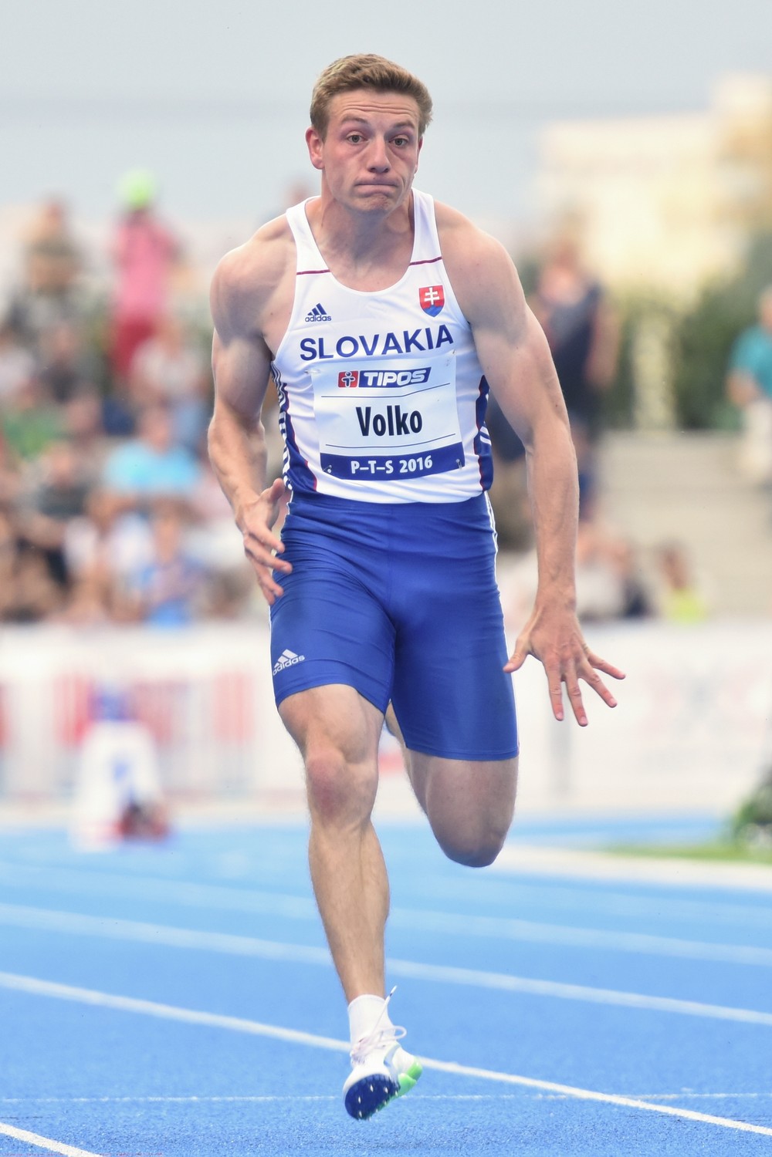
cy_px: 578
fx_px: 9006
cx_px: 386
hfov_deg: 4.9
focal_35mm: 280
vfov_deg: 7.4
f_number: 4
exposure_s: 1/1000
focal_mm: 280
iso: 800
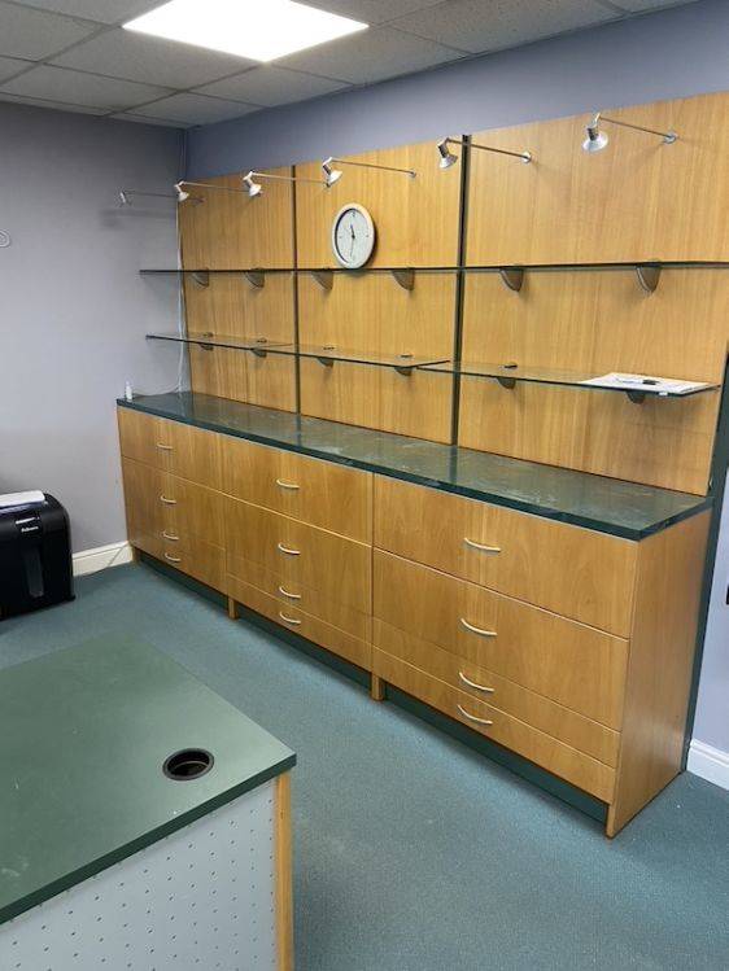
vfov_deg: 67.3
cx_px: 364
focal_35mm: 26
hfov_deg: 53.1
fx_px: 730
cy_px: 486
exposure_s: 1/50
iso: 125
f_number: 1.8
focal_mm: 4.25
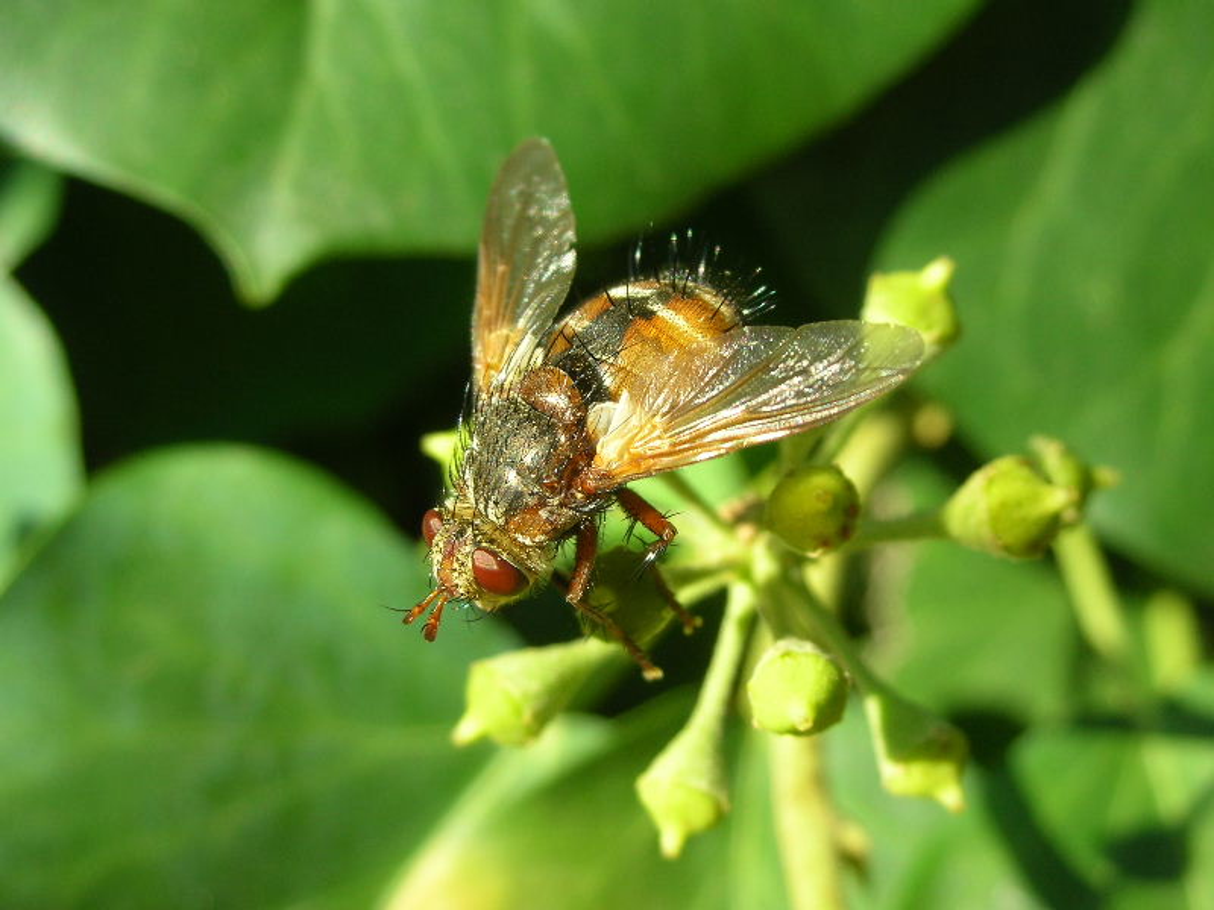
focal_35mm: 61
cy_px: 455
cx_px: 607
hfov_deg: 31.7
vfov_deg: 24.0
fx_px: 2139
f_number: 4
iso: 50
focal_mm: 10.1
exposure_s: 1/180
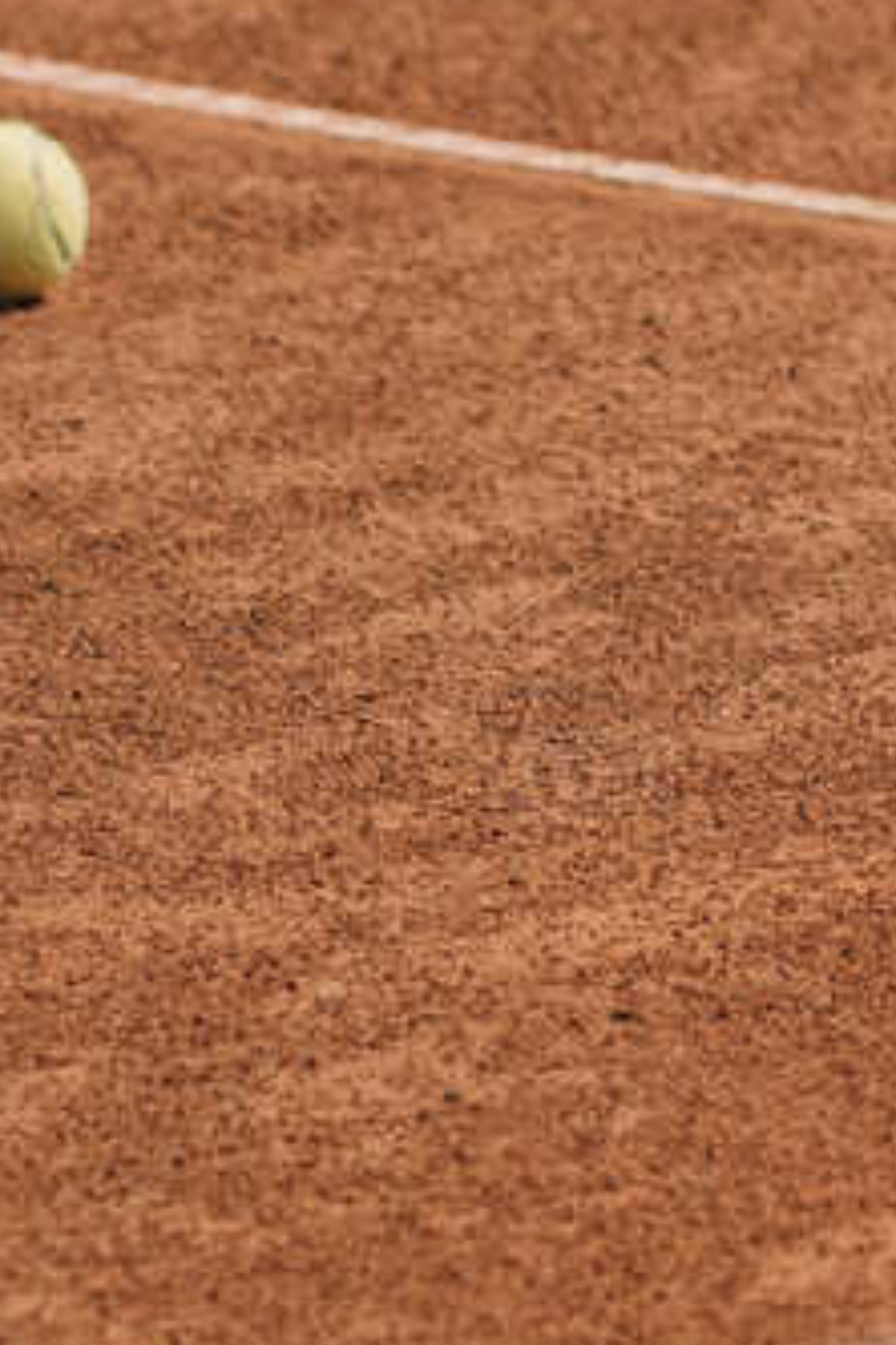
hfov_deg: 2.3
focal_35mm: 605
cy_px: 2161
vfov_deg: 3.4
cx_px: 188
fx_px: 22585
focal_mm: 112
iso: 250
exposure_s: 1/5000
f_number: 3.2
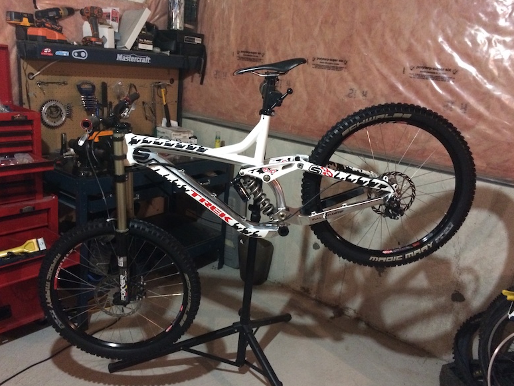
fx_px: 460
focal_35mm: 31
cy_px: 191
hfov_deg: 58.3
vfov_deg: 45.5
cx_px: 253
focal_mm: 4.12
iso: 500
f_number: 2.2
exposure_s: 1/15
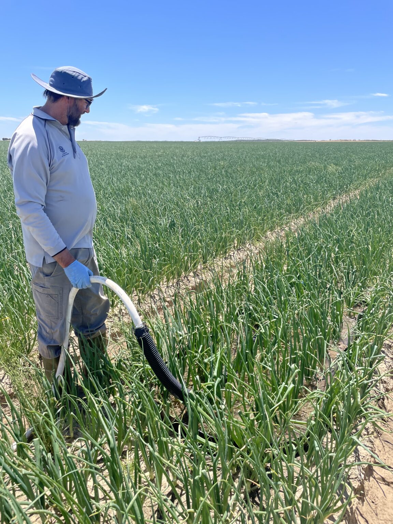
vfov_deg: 67.3
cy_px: 262
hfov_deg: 53.1
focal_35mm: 26
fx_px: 394
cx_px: 196
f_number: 1.6
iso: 32
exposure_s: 1/2681
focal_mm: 4.2
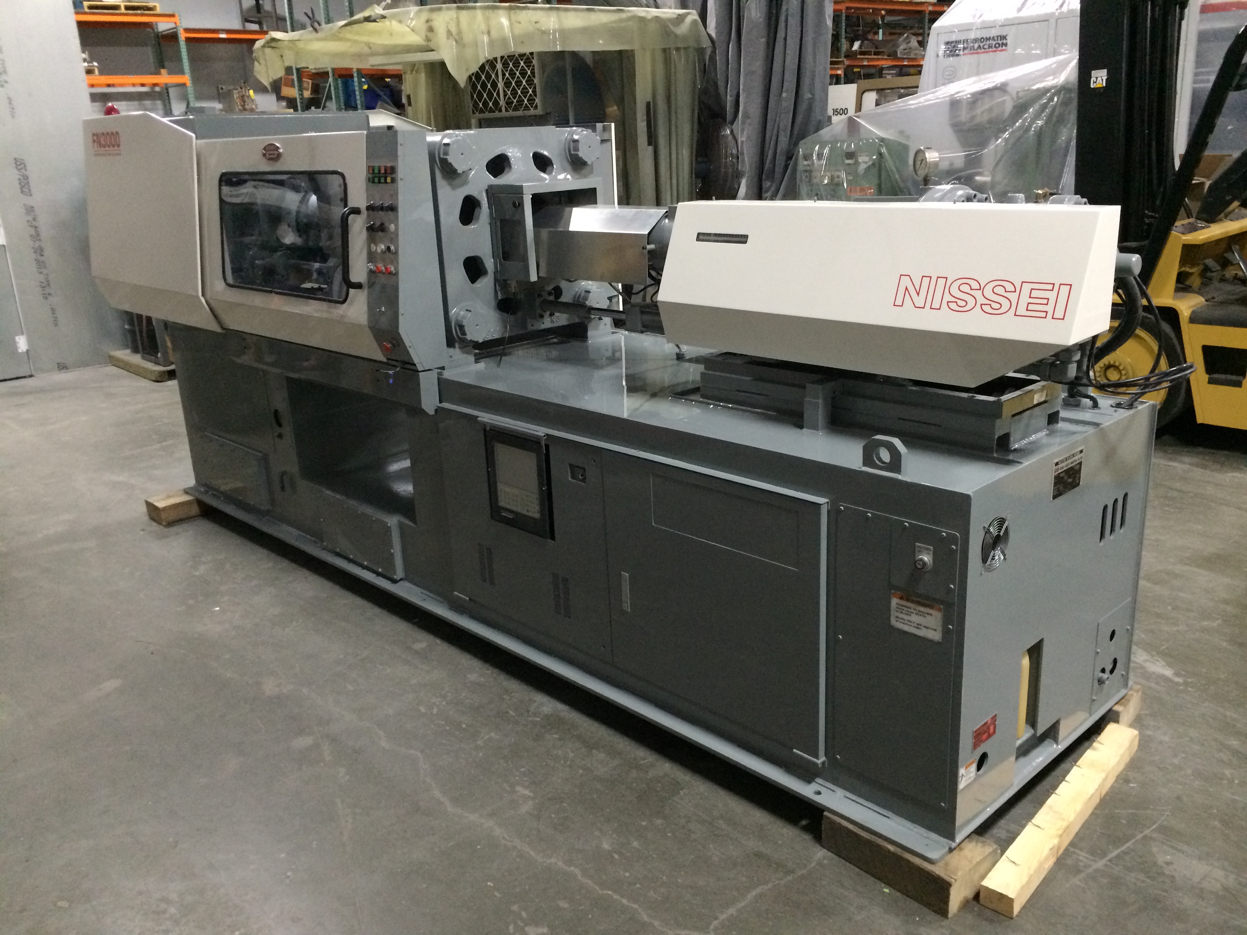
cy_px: 468
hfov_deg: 61.7
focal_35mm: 29
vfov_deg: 48.2
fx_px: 1045
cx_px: 624
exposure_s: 1/30
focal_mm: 4.15
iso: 320
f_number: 2.2
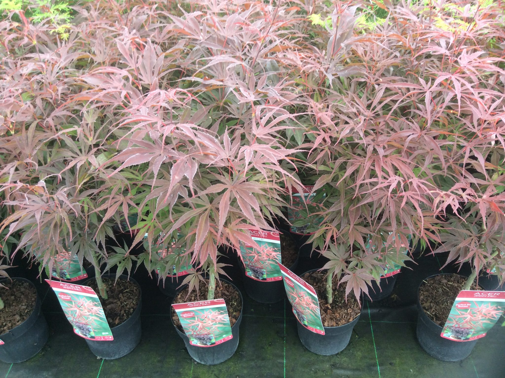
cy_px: 189
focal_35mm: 32
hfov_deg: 56.9
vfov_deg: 44.1
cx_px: 252
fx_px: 466
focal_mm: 3.3
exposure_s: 1/50
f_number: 2.4
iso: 40
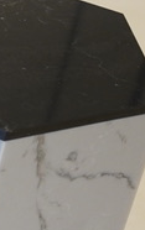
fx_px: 1192
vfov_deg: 11.0
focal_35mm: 189
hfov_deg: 5.9
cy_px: 72
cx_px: -429
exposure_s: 1/250
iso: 800
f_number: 2.8
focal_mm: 31.9
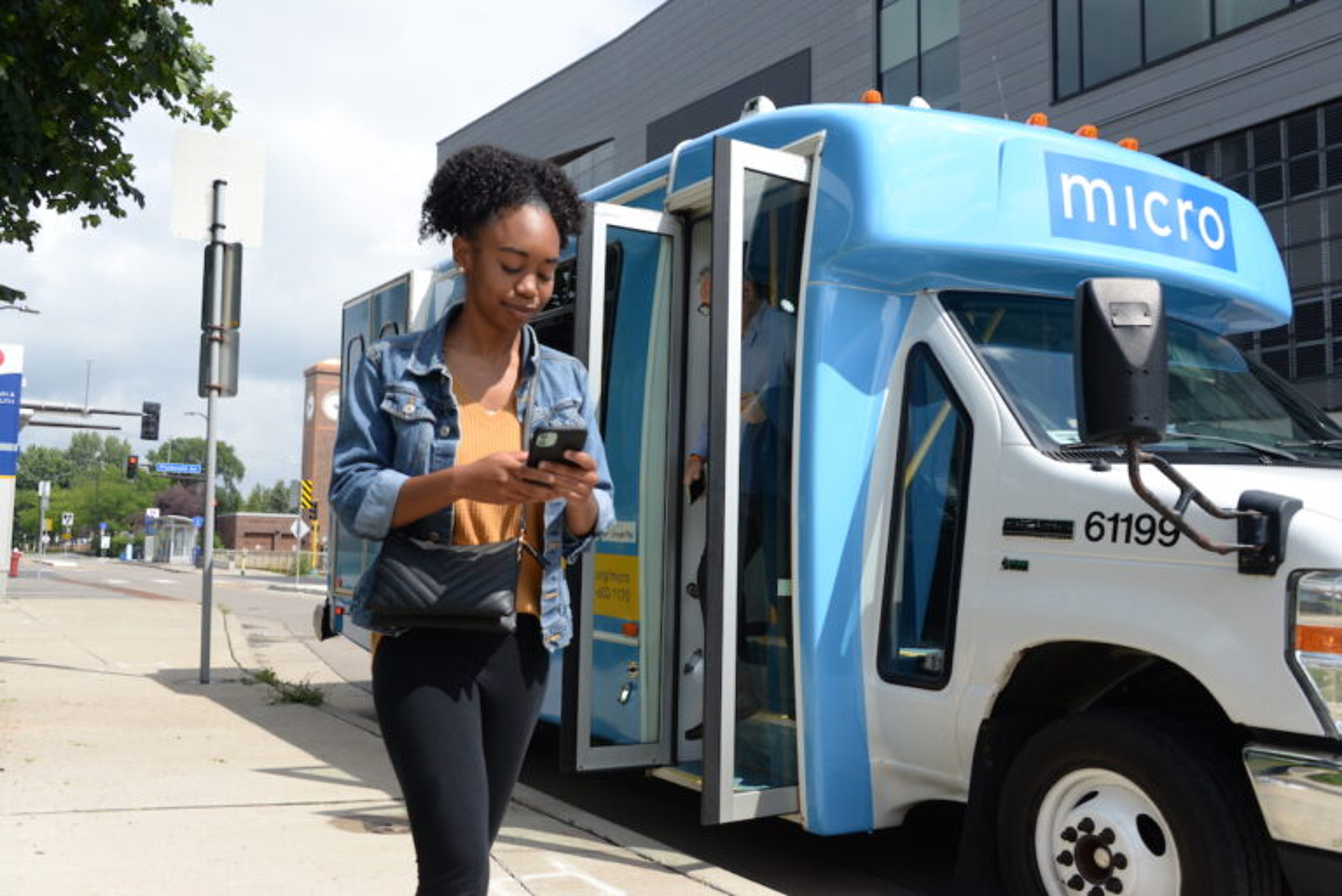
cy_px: 448
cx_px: 671
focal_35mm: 34
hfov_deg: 55.8
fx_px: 1268
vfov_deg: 38.9
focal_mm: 34
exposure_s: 1/3200
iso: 1250
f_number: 7.1
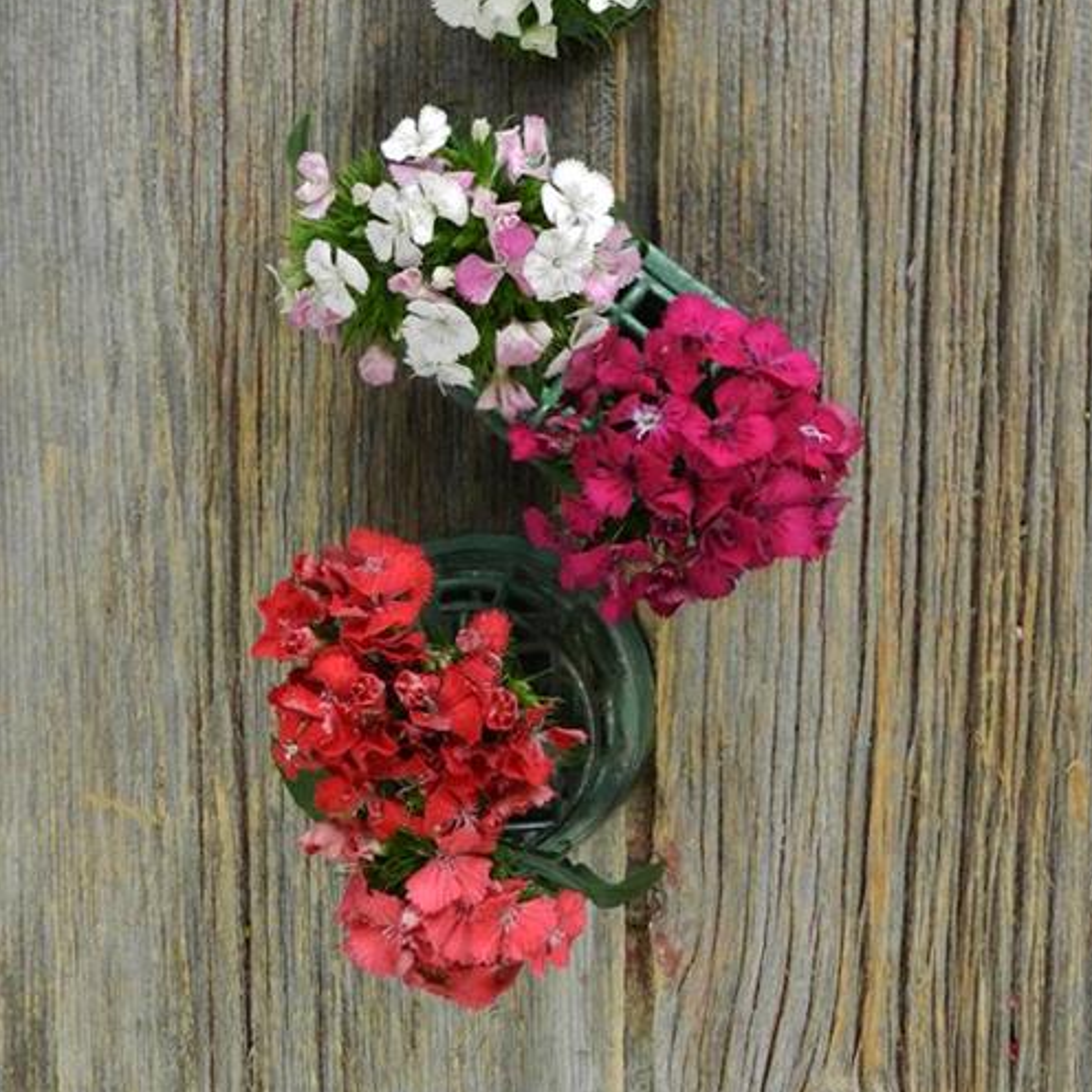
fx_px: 1356
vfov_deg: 43.4
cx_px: 548
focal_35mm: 38
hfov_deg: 43.9
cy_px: 391
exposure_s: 1/15
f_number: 3.7
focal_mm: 5.6
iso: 400
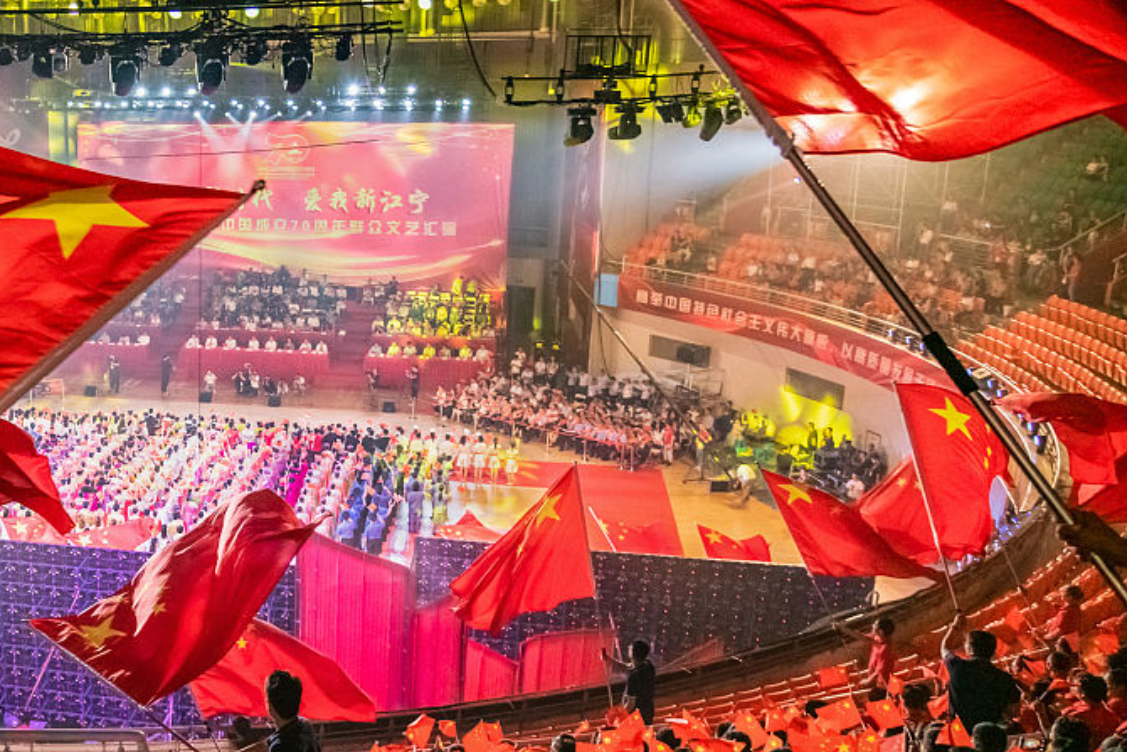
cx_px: 119
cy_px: 419
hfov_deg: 41.9
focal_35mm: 43
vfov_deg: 31.2
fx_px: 1346
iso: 1800
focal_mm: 24
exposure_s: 1/250
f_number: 4
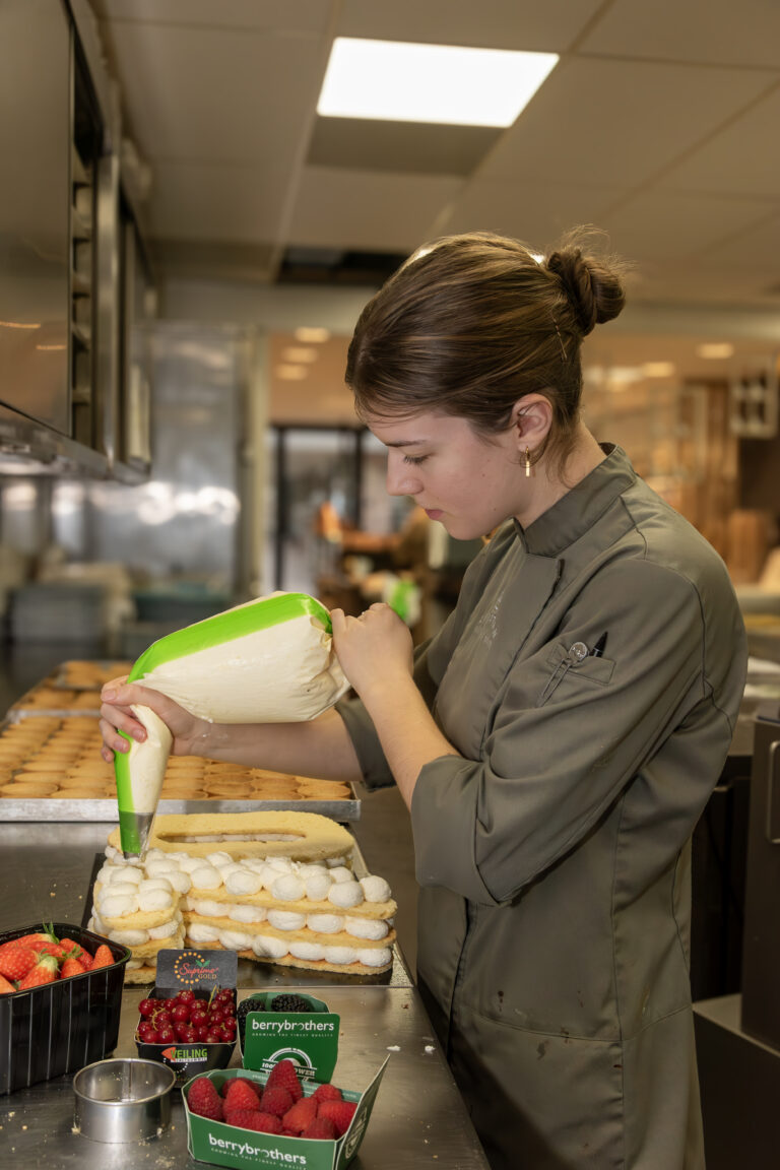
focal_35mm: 38
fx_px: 1235
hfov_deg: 35.1
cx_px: 390
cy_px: 585
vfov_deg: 50.7
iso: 4000
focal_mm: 38
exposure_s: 1/400
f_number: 8
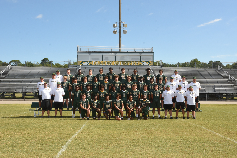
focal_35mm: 46
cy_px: 79
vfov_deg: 29.0
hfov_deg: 42.3
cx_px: 118
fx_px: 306
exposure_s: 1/250
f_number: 14
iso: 320
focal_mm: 31
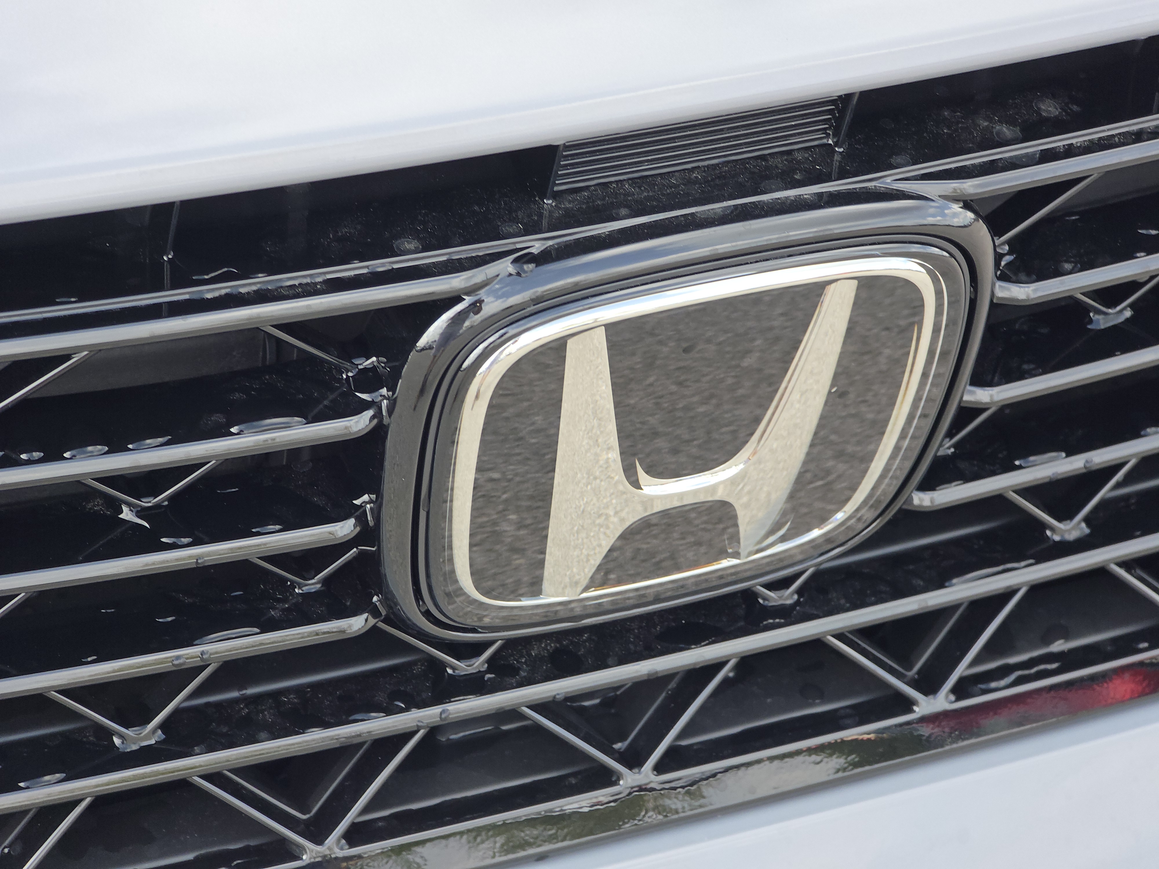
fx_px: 3850
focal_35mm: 115
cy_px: 434
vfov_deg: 12.9
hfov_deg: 17.1
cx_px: 580
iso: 50
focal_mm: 18.6
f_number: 3.4
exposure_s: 1/120
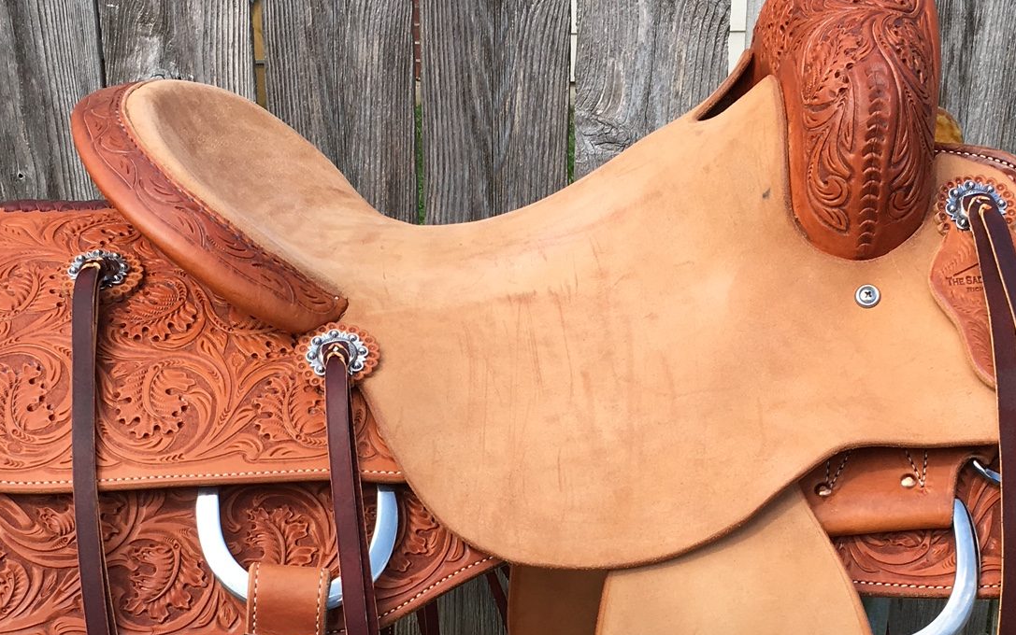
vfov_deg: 22.1
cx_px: 497
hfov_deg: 35.7
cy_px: 598
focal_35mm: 57
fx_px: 1579
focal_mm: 4.15
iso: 25
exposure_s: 1/718
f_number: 2.2
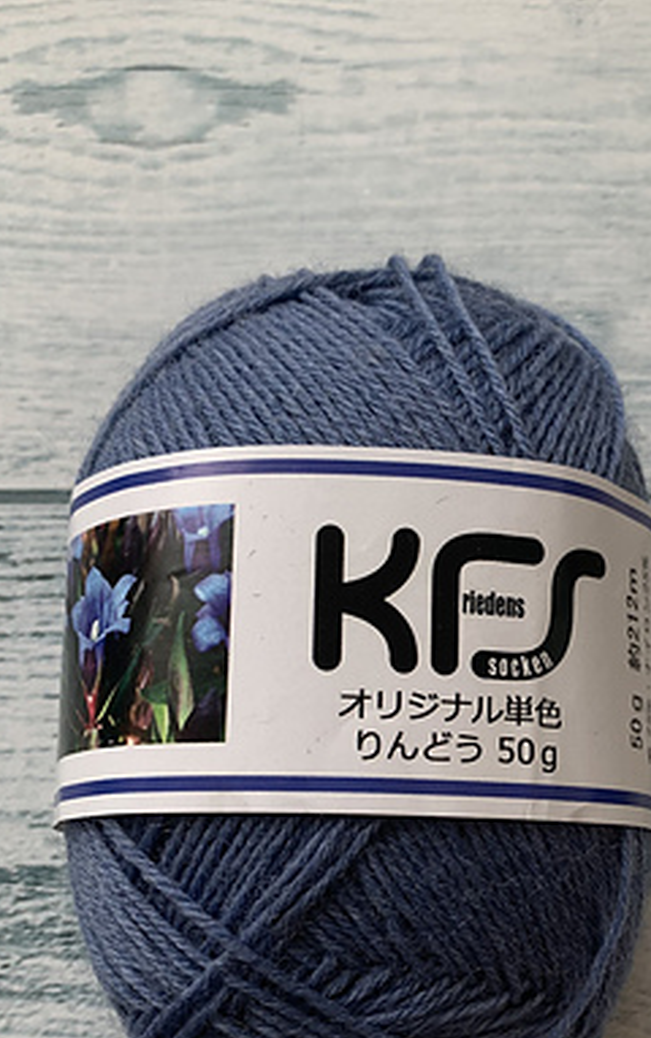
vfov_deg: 42.9
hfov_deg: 27.9
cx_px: 439
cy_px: 688
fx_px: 1303
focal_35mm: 46
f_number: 1.8
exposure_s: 1/121
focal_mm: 4.25
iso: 32
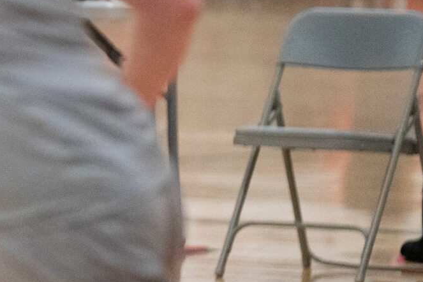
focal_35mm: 602
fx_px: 7073
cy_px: -75
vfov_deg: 2.3
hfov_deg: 3.4
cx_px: -268
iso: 6400
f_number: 2.8
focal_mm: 156
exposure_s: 1/1600
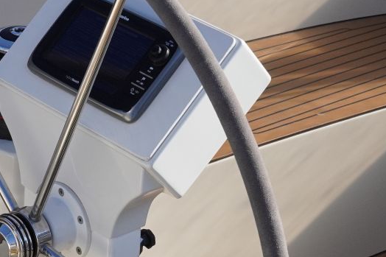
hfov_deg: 15.3
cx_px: 24
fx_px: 1415
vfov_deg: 10.3
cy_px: 281
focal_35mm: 132
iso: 640
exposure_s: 1/1600
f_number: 8
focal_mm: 24
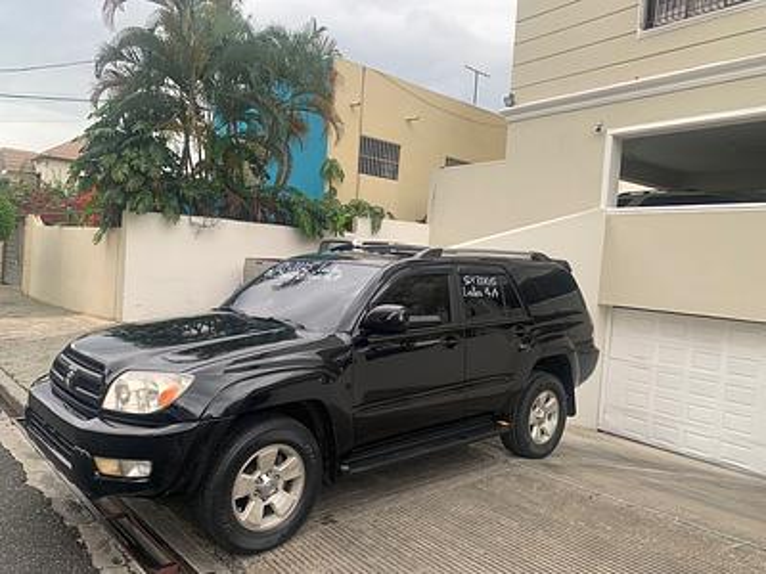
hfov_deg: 67.3
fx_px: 575
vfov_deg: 53.1
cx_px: 383
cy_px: 287
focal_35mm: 26
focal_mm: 4.25
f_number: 1.8
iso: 25
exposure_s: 1/362
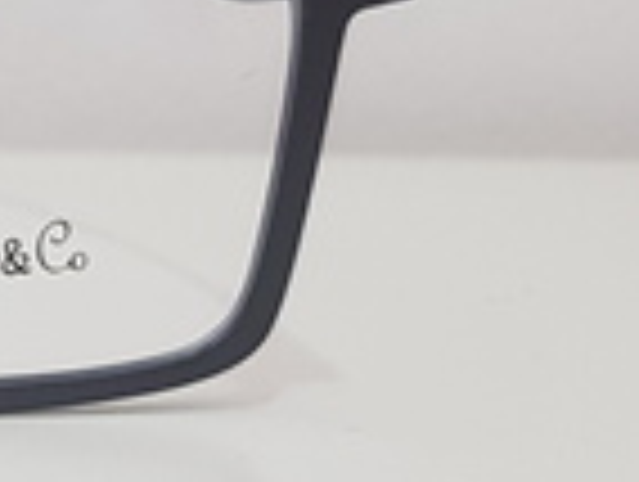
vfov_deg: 10.2
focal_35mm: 146
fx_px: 2700
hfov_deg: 12.1
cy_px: 189
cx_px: -598
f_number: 1.7
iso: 125
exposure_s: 1/50
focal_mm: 4.2
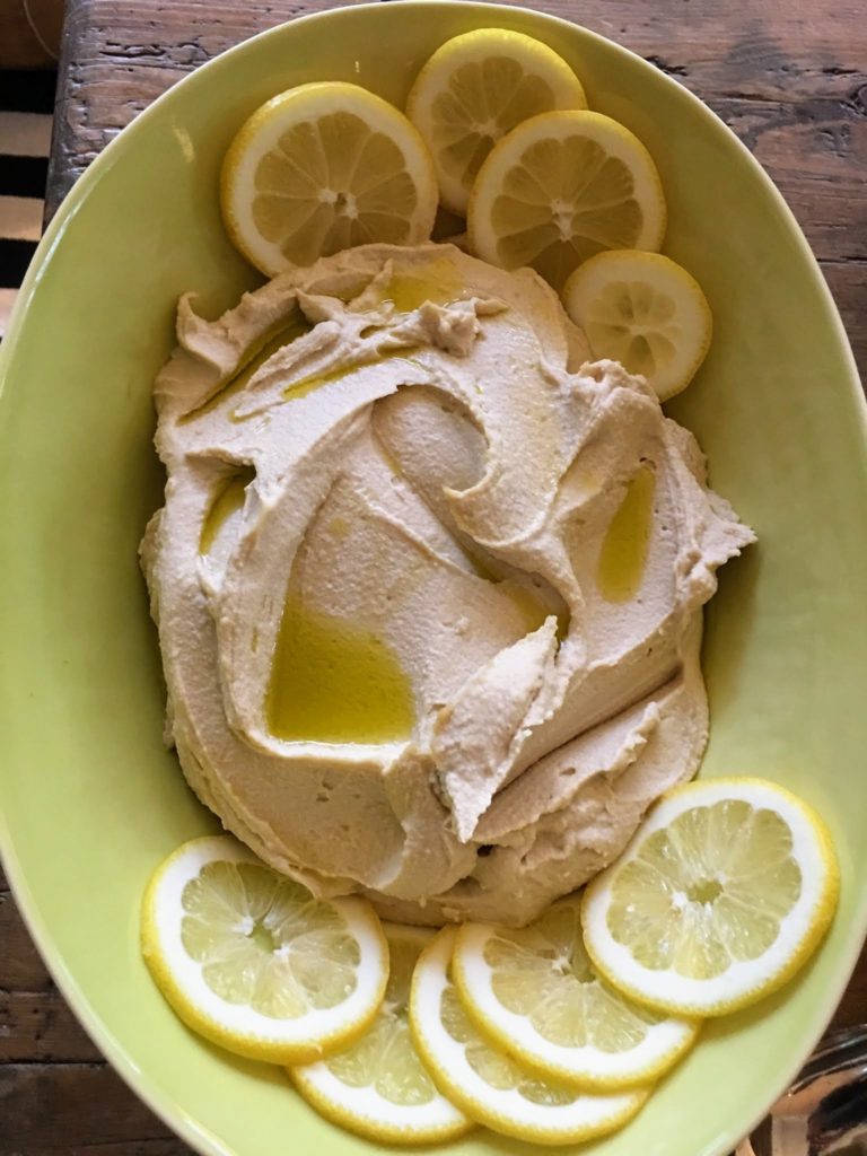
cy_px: 578
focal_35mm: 29
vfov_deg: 61.7
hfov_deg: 48.2
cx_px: 434
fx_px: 968
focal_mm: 4.15
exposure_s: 1/15
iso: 100
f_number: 2.2
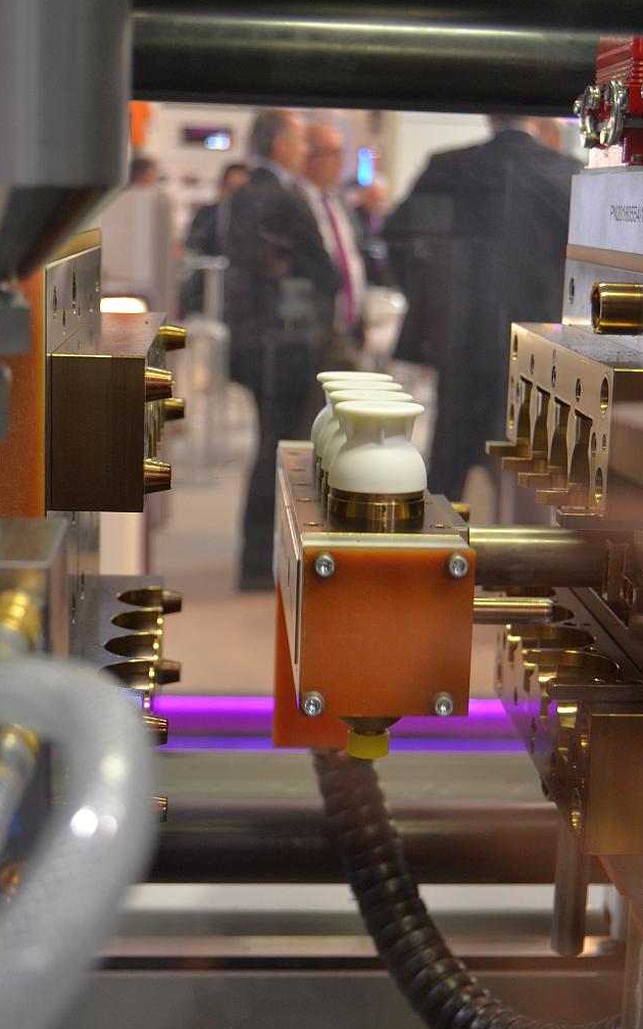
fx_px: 1654
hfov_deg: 22.0
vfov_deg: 34.5
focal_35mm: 59
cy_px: 512
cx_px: 344
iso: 1000
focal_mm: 38
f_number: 4.8
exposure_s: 1/60
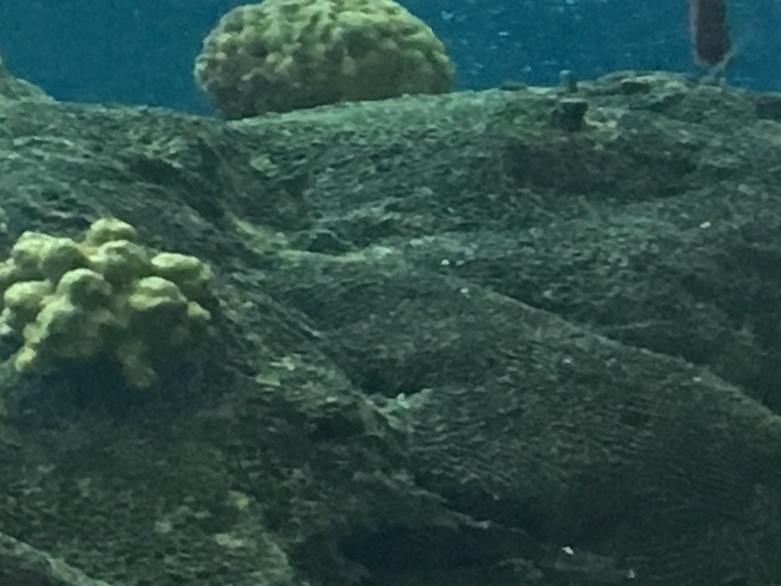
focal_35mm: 210
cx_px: -925
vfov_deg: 6.9
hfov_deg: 8.8
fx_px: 4739
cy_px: -565
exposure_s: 1/30
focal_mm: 4.15
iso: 100
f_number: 2.2
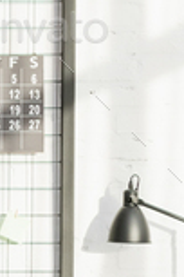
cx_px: -249
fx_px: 3634
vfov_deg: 4.3
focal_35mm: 474
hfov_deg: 2.9
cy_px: 14
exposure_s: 1/200
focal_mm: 82
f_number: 4
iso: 200
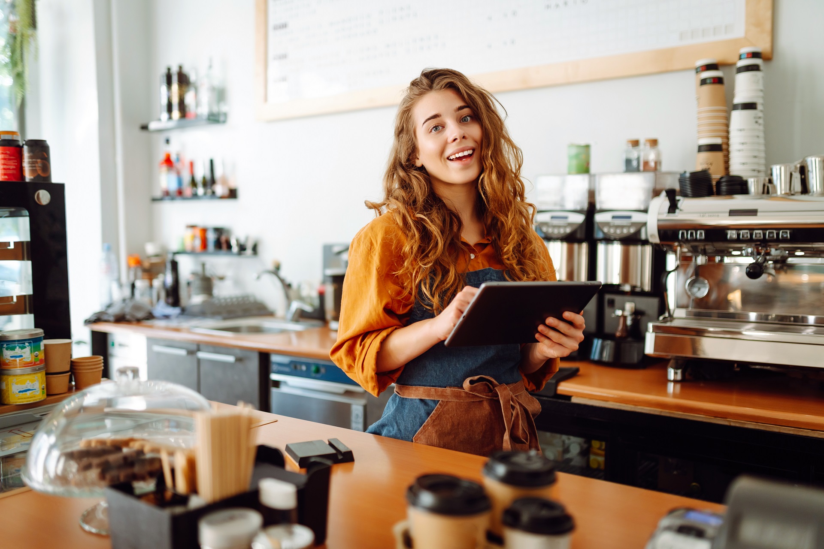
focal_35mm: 35
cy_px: 274
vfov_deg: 37.9
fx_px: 801
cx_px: 412
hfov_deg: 54.4
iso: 320
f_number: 1.4
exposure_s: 1/640
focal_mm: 35
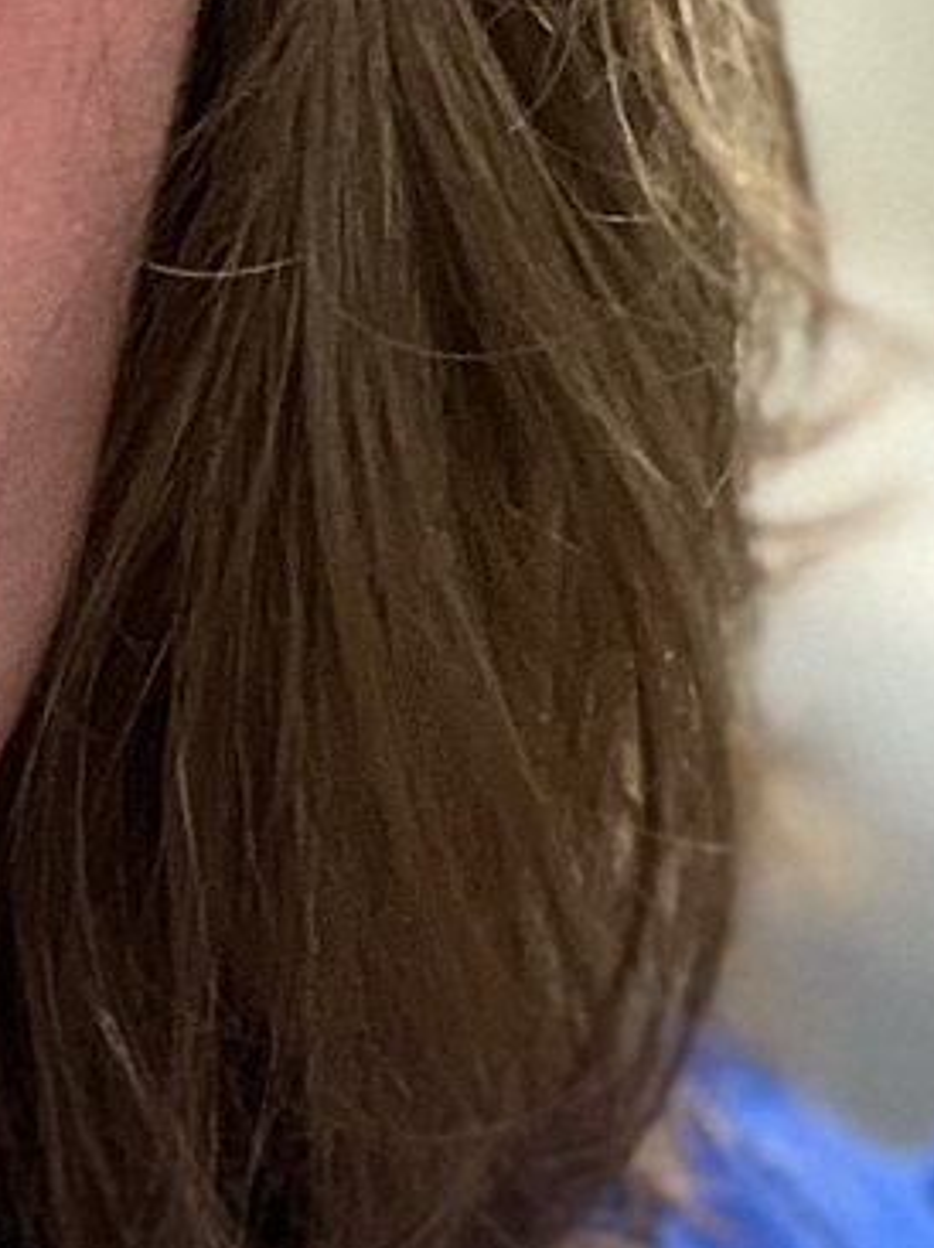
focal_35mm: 164
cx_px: -873
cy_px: 263
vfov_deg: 12.0
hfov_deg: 8.6
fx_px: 5907
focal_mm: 2.71
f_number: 2.2
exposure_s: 1/60
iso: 320
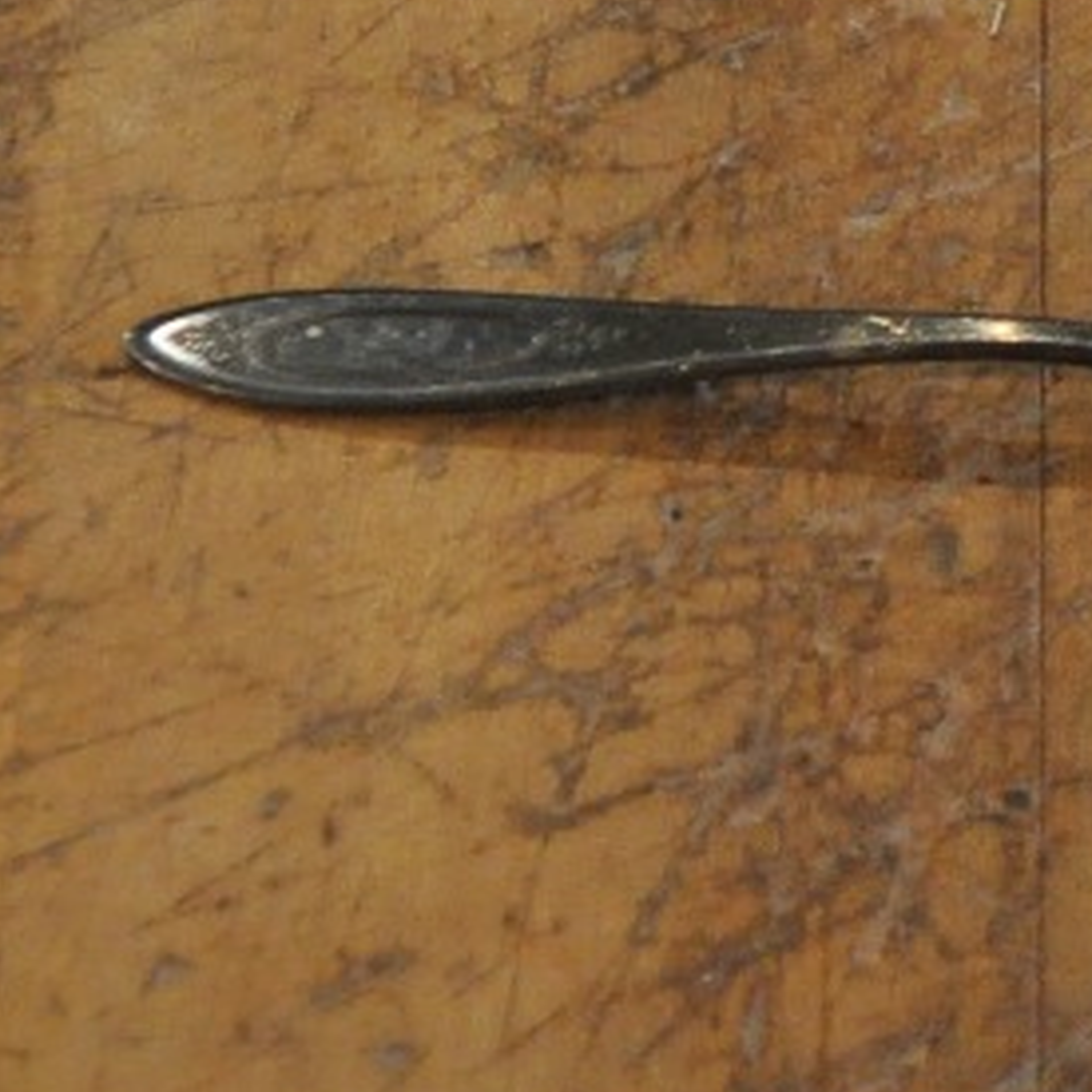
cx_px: 1028
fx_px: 7531
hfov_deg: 8.3
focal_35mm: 211
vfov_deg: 8.3
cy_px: 238
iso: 1100
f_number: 4.5
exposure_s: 1/30
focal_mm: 28
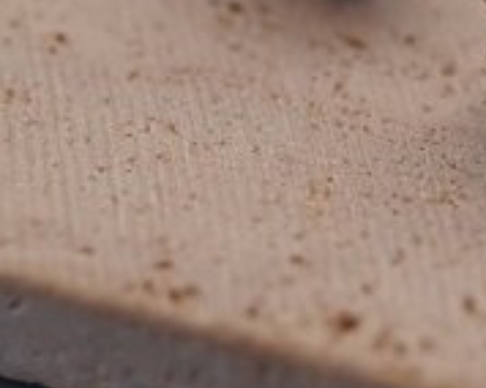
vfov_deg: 9.1
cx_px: 481
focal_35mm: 169
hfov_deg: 11.3
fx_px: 2428
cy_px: 46
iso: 1000
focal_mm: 50
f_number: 4
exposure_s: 1/160
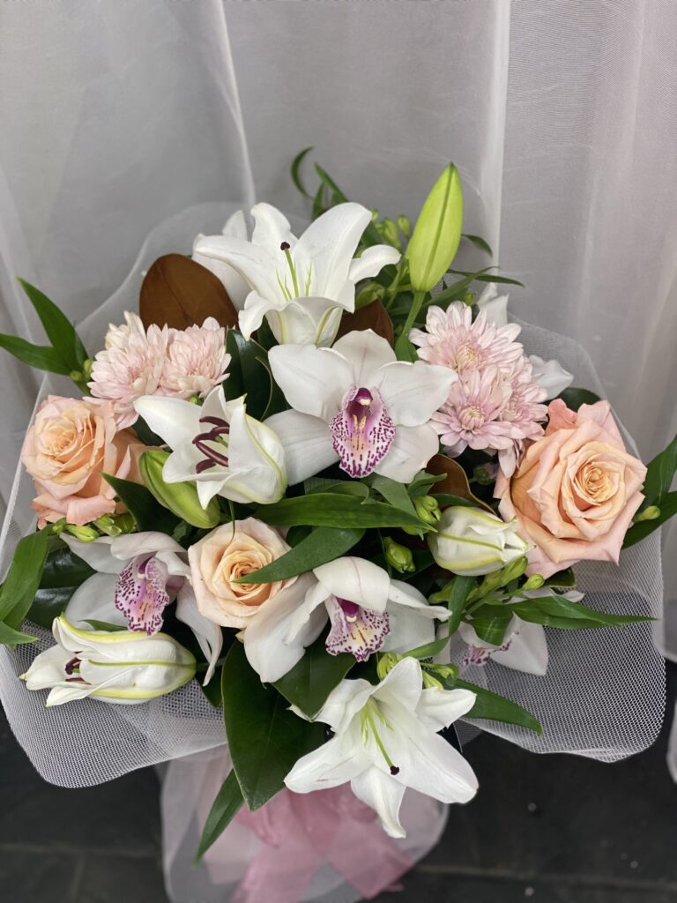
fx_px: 1356
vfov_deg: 36.8
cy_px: 452
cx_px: 338
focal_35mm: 52
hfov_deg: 28.0
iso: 160
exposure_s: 1/100
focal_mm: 6
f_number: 2
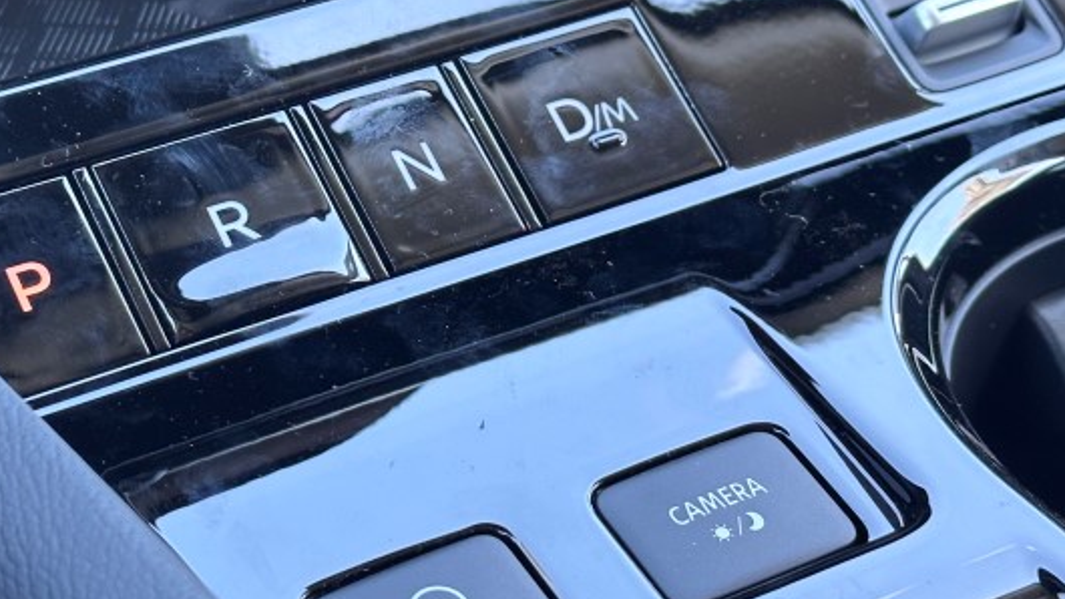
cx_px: 362
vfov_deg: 12.0
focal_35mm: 101
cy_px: 153
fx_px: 2852
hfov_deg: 21.1
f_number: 1.78
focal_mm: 6.86
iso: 80
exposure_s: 1/58
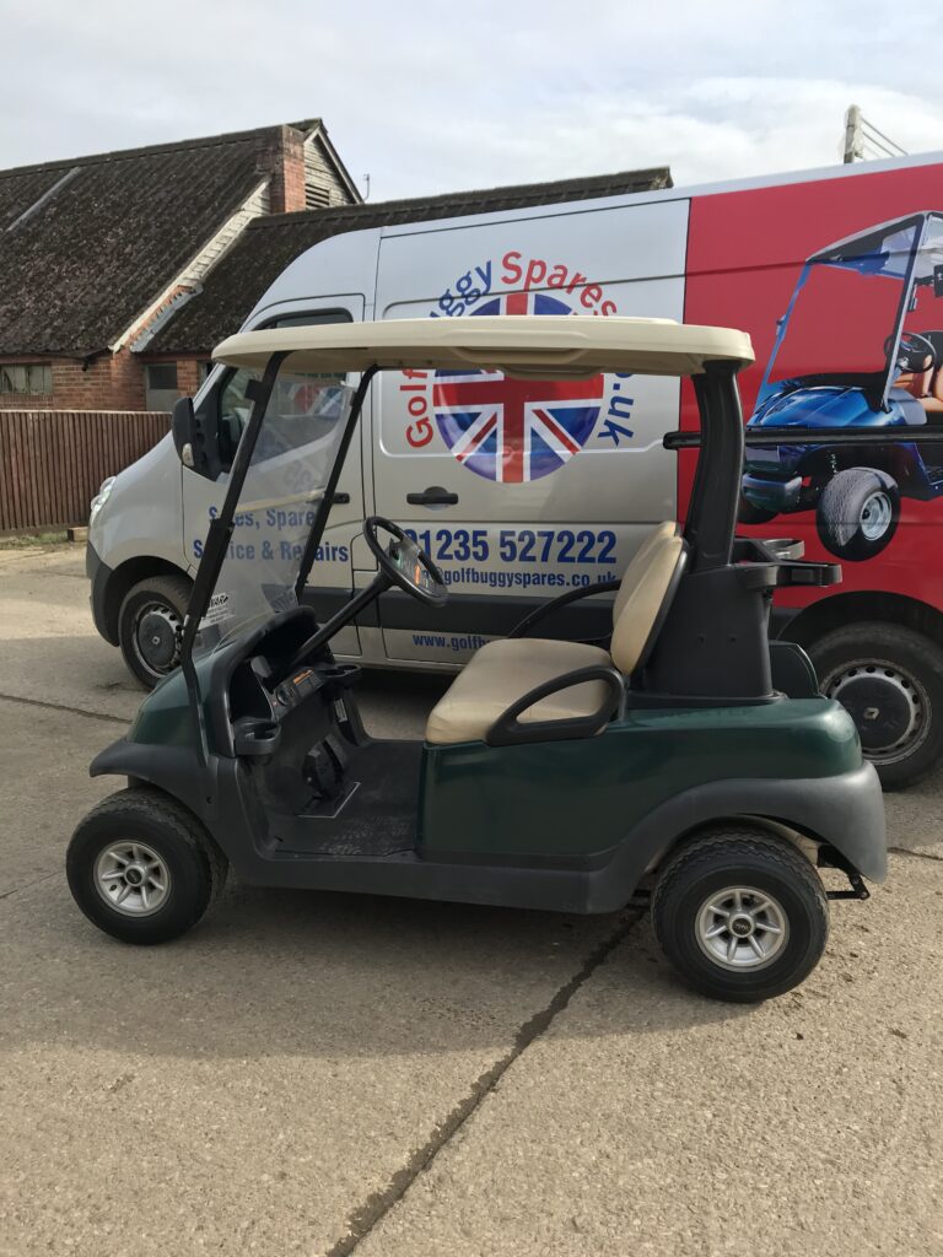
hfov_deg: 49.7
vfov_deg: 63.4
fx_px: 1017
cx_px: 472
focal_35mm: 28
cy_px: 628
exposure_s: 1/921
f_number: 1.8
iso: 20
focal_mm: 3.99
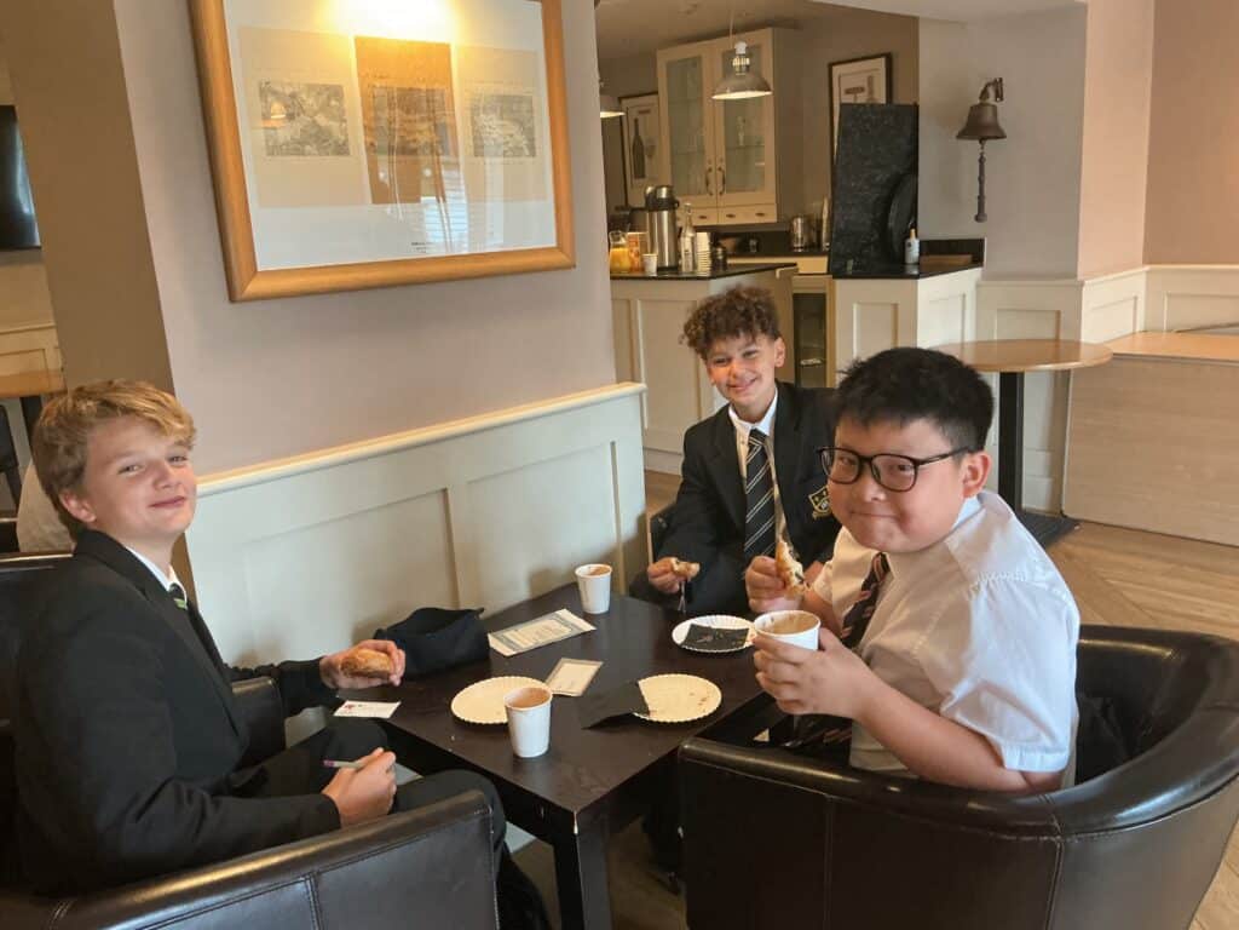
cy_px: 465
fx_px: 1038
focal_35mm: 29
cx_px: 620
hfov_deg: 61.7
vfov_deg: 48.2
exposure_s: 1/60
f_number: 1.8
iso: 250
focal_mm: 3
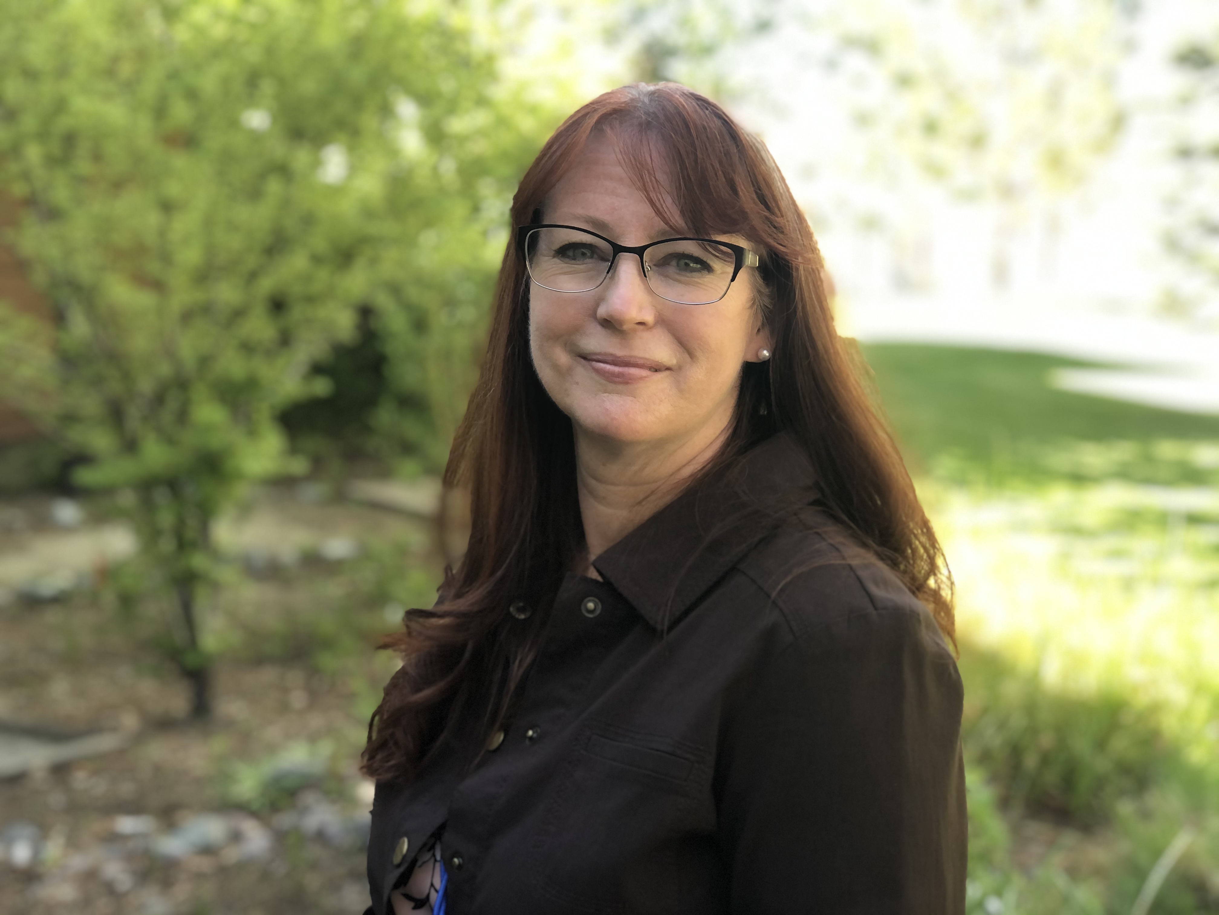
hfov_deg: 33.8
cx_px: 610
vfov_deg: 25.7
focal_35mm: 57
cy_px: 458
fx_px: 2007
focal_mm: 6.6
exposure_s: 1/30
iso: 20
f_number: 2.8
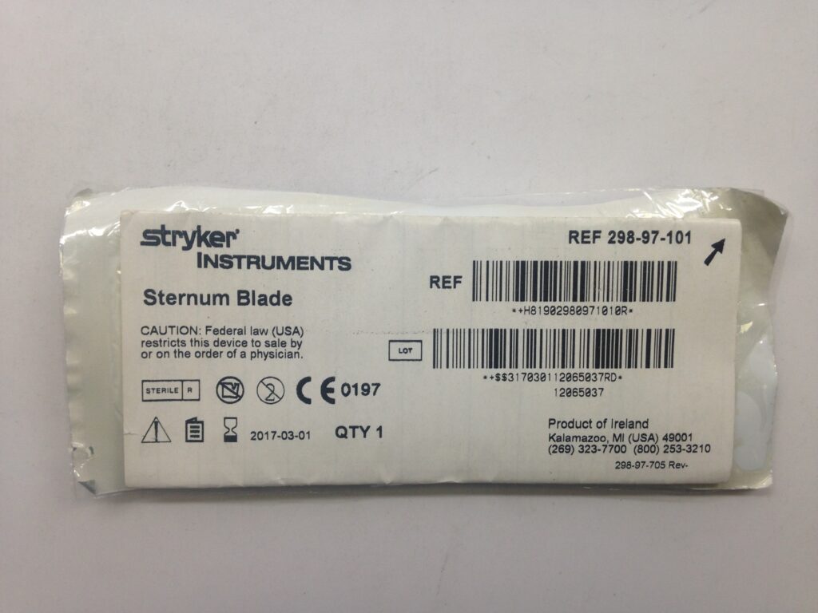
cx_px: 409
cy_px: 306
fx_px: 780
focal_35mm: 33
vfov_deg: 42.9
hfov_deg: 55.4
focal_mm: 4.12
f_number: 2.4
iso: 50
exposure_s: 1/40
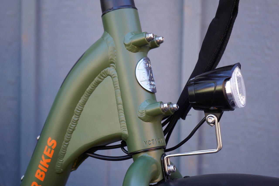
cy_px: 93
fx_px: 488
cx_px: 140
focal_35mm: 63
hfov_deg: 31.9
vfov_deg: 21.6
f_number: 5.6
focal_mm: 63
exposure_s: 1/160
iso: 640
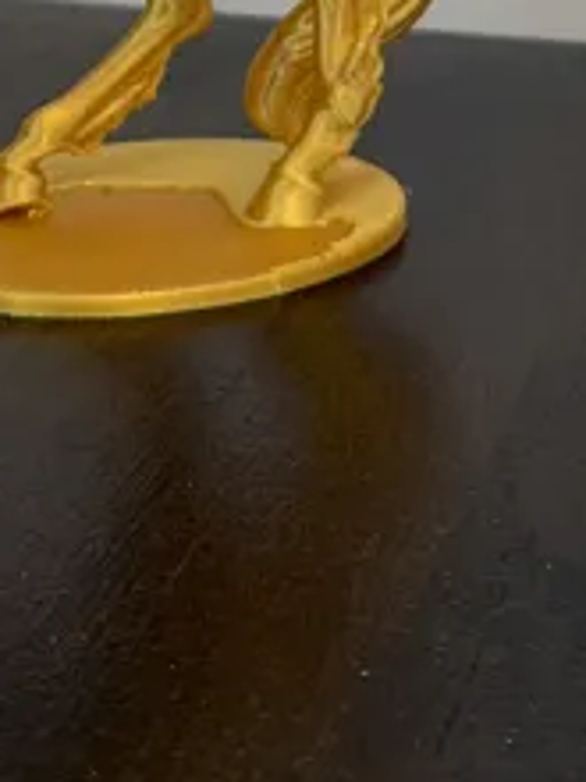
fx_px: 4921
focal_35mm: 218
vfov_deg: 8.6
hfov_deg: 6.8
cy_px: -825
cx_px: 124
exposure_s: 1/118
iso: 80
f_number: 1.78
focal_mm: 6.76
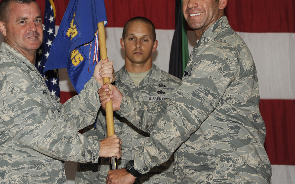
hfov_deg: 15.0
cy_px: 73
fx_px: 1117
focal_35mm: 139
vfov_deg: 9.4
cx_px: 125
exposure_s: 1/80
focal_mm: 100
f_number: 5.6
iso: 400
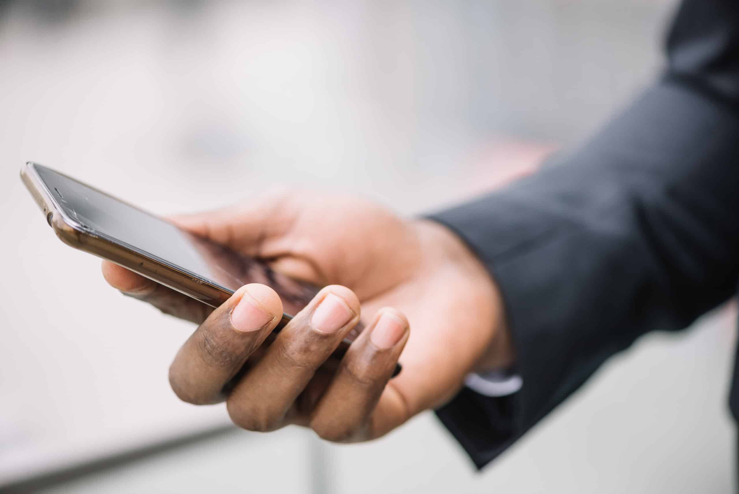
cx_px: 370
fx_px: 2156
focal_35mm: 105
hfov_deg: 19.4
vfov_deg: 13.1
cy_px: 247
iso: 160
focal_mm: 105
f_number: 3.5
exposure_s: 1/250
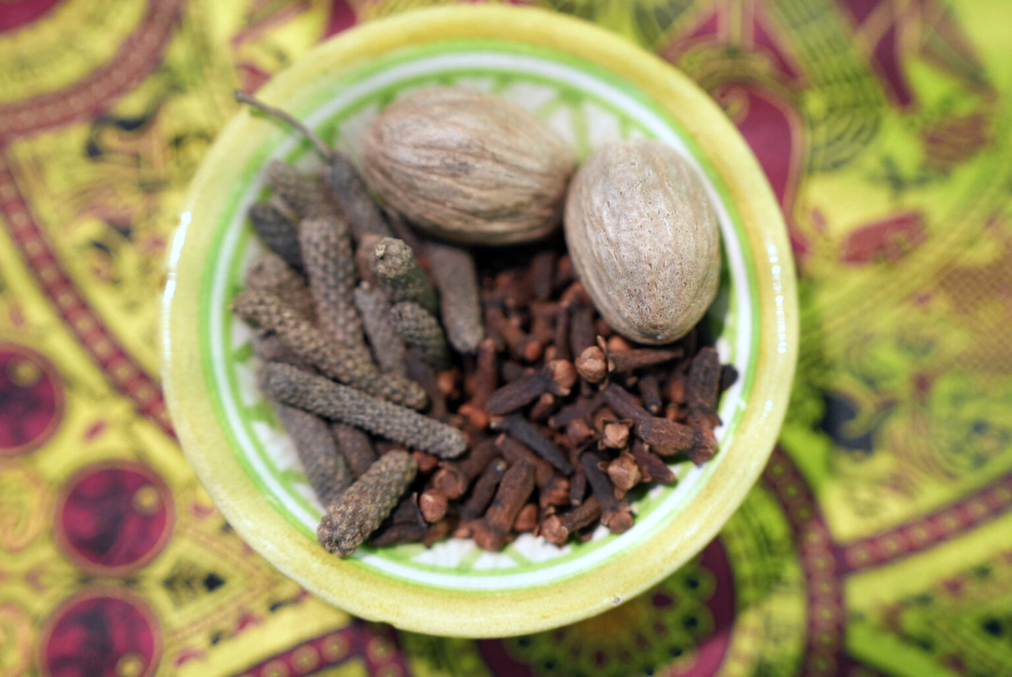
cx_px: 506
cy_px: 338
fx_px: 1604
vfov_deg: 23.8
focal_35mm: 57
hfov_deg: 35.0
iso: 3200
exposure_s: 1/60
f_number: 2.8
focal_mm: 57
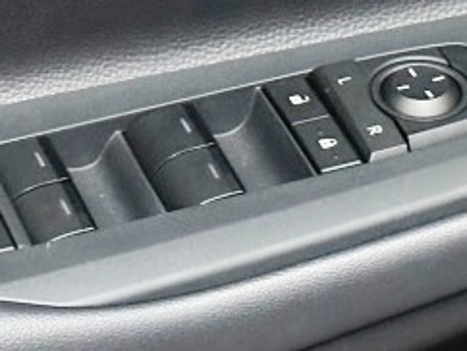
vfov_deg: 7.3
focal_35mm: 203
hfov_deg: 9.7
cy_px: -39
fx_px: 2741
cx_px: 291
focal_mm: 6.86
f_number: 1.78
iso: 640
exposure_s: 1/30
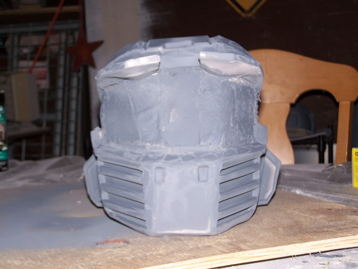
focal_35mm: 67
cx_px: 179
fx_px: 693
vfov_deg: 21.9
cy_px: 134
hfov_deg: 29.0
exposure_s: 1/80
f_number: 3.2
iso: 80
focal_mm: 11.1
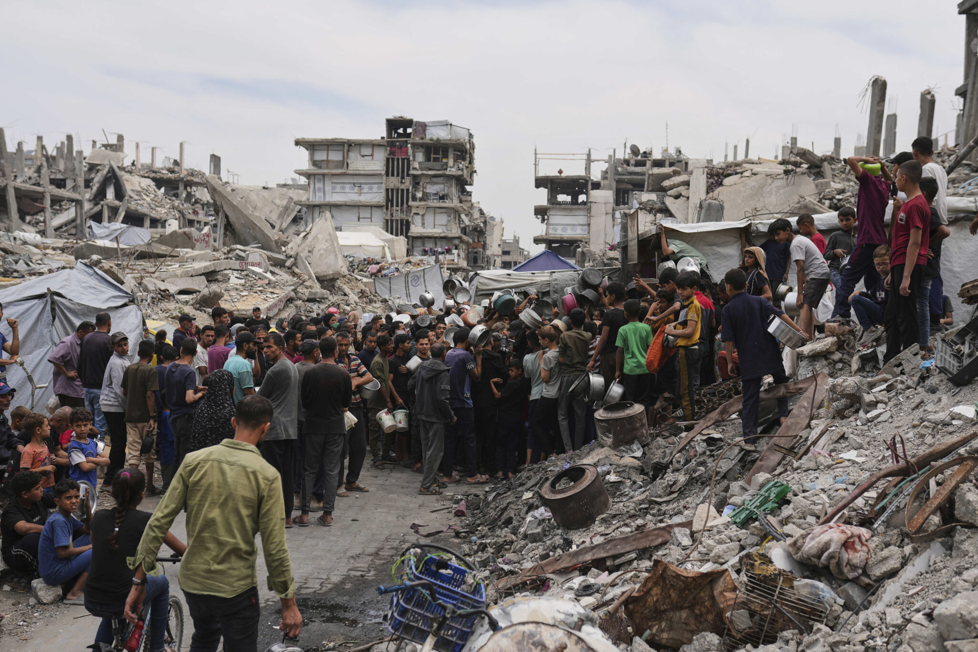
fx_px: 951
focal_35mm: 35
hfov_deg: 54.4
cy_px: 326
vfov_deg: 37.8
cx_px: 489
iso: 100
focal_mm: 35
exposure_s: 1/1600
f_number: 3.2
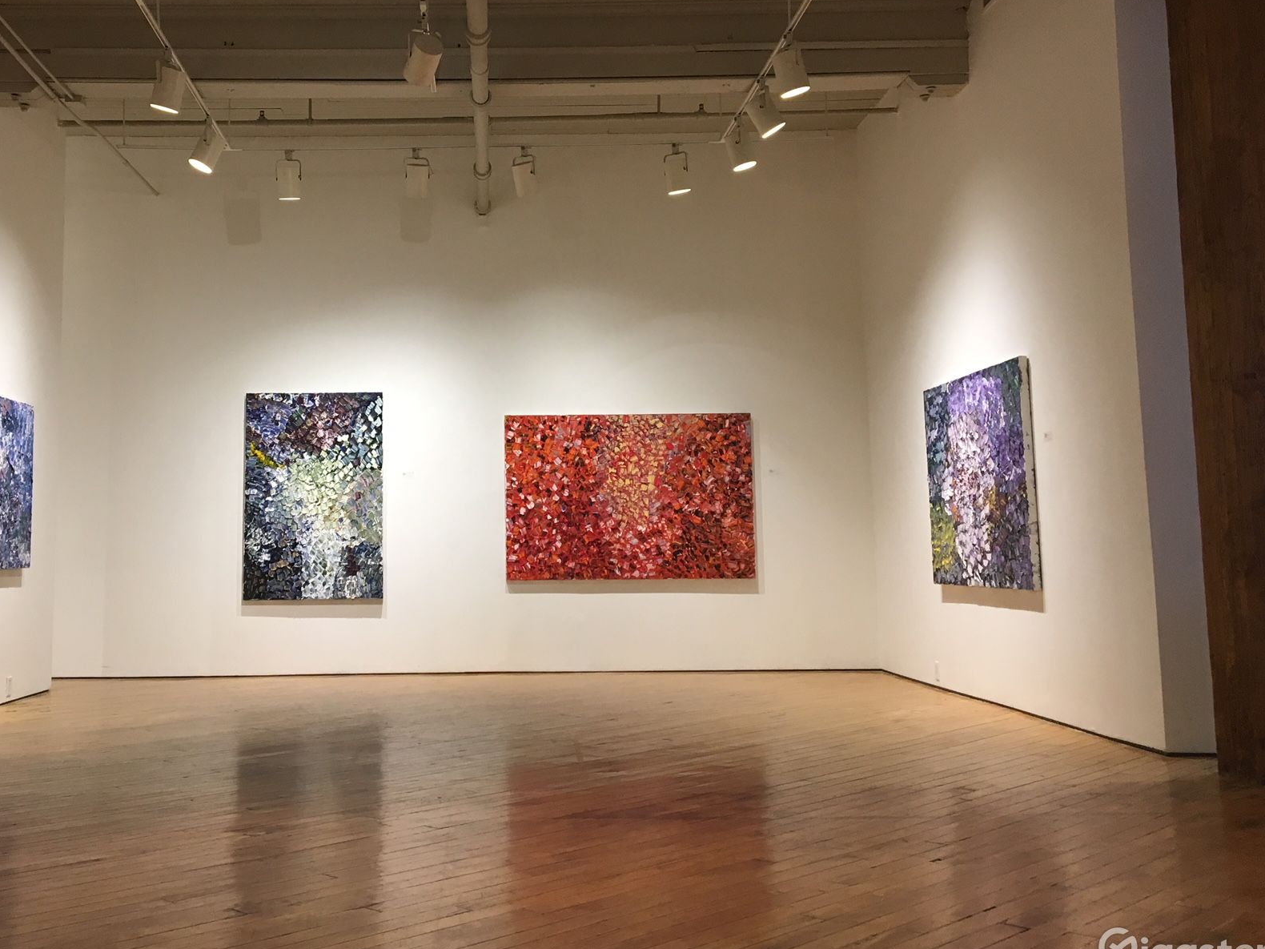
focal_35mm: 37
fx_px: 1352
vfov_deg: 38.6
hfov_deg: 49.8
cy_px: 404
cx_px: 498
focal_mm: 4.15
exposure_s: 1/30
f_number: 2.2
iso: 80
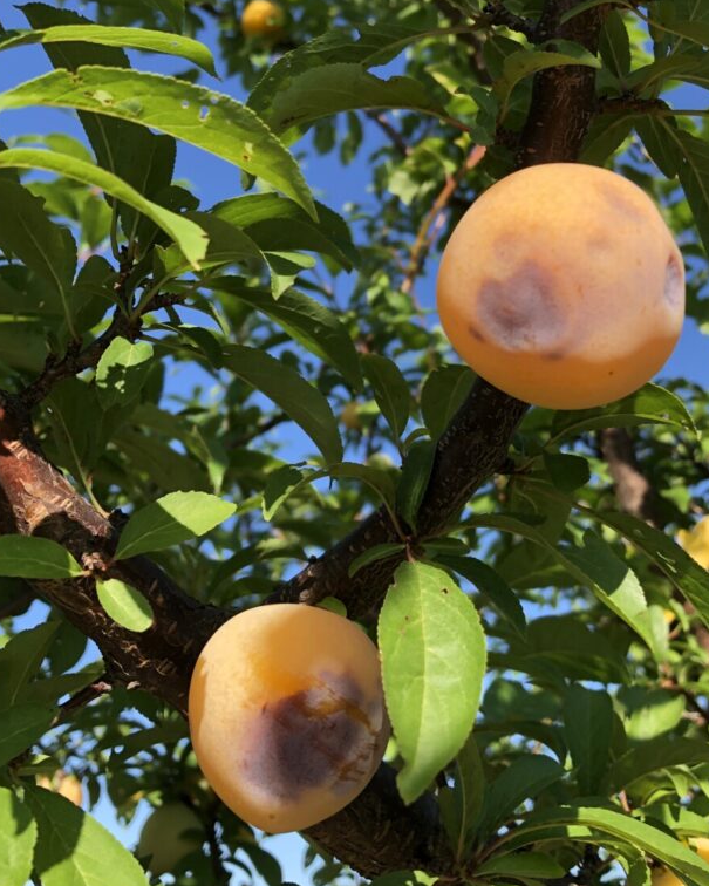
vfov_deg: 48.8
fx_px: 970
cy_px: 353
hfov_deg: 39.9
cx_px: 439
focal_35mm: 37
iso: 20
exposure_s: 1/592
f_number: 1.8
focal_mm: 4
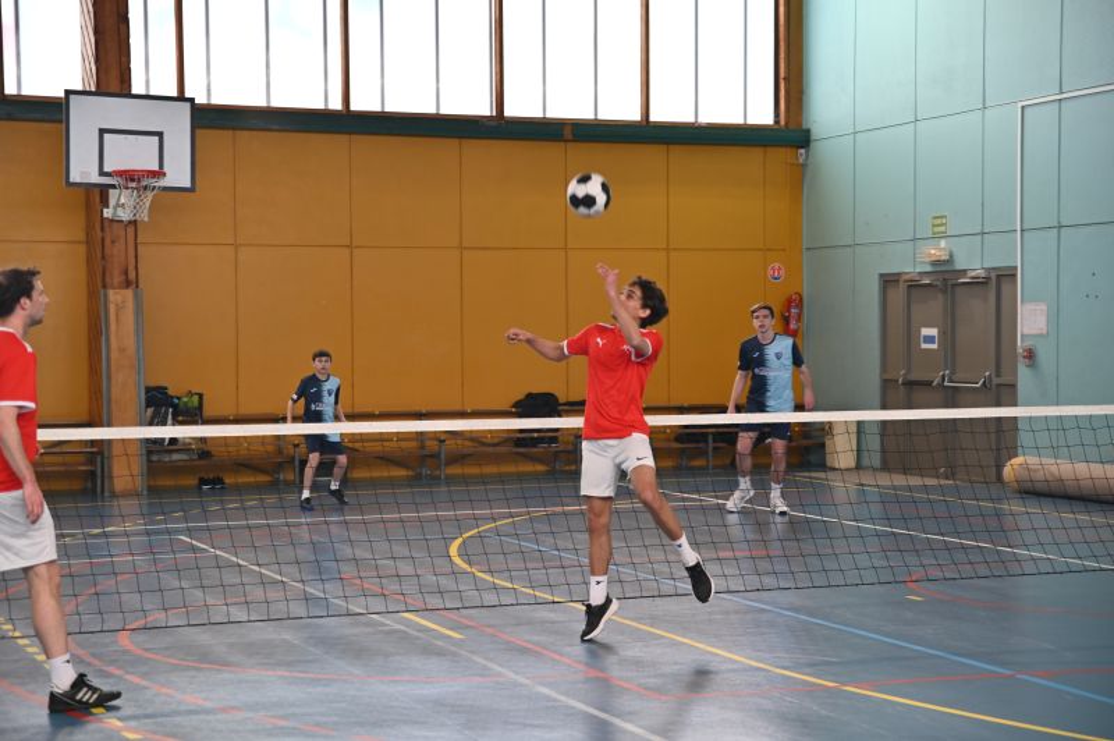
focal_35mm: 70
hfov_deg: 28.9
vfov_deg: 19.4
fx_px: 2164
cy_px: 370
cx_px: 557
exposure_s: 1/250
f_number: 2.8
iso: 400
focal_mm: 70
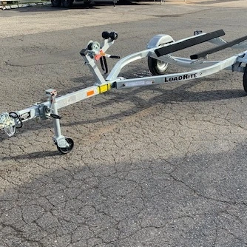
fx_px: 355
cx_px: 154
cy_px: 131
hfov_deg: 38.1
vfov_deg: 38.3
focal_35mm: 44
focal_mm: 4.25
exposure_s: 1/515
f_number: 1.8
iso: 25
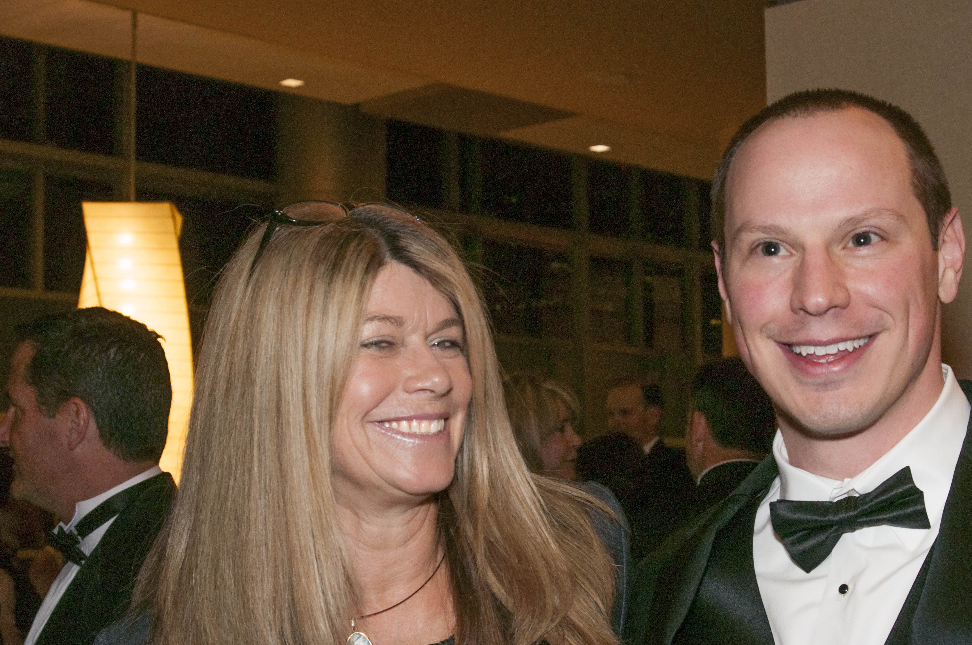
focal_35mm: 66
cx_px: 583
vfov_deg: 20.6
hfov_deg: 30.6
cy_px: 385
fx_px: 1770
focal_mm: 35
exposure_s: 1/100
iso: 200
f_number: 8
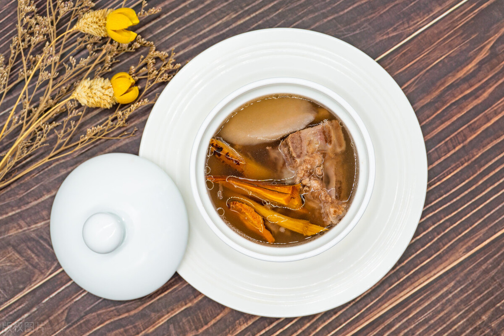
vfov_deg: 22.6
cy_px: 168
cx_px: 252
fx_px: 840
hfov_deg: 33.4
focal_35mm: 60
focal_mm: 40
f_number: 8
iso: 100
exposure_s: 1/100
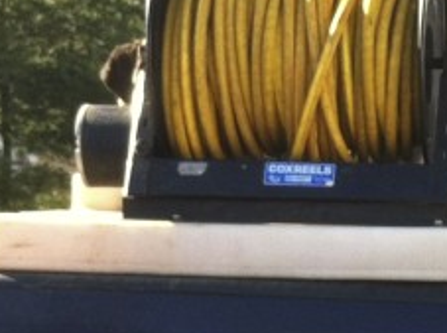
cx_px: 648
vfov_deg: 9.1
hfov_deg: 12.0
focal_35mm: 158
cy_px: 484
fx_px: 2035
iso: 80
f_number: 2.8
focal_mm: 3.85
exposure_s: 1/220
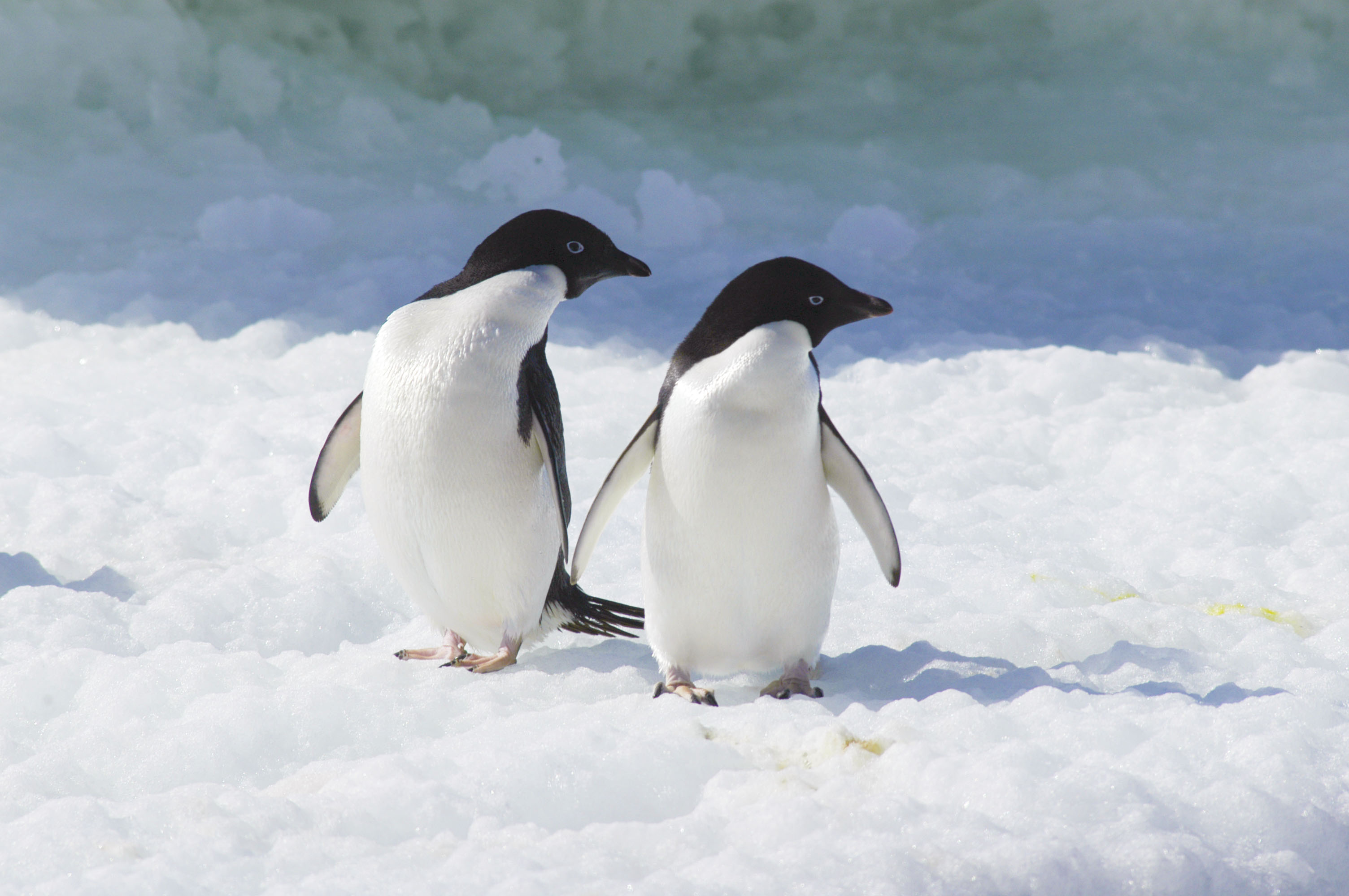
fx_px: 16847
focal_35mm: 450
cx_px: 674
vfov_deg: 3.0
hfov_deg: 4.6
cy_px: 448
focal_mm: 300
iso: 200
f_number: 6.3
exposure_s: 1/2500
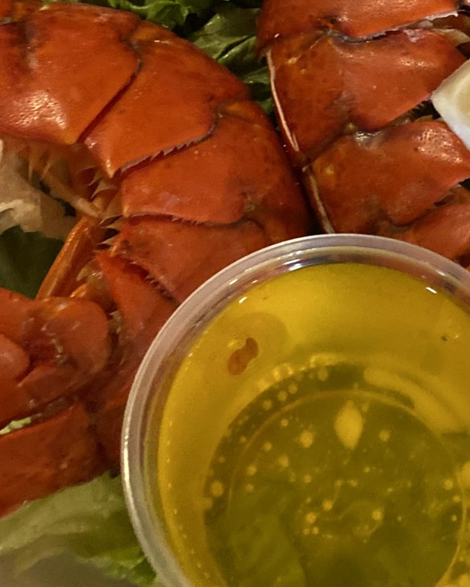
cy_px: -86
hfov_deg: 21.5
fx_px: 1235
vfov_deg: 24.6
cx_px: 314
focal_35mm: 71
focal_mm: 4.25
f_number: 1.8
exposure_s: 1/30
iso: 800
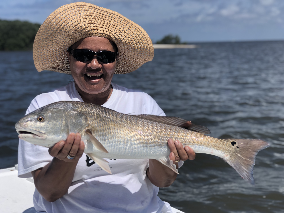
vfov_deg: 25.7
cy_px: 106
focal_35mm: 57
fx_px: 468
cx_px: 142
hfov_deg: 33.8
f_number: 2.8
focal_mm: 6.6
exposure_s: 1/906
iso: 20
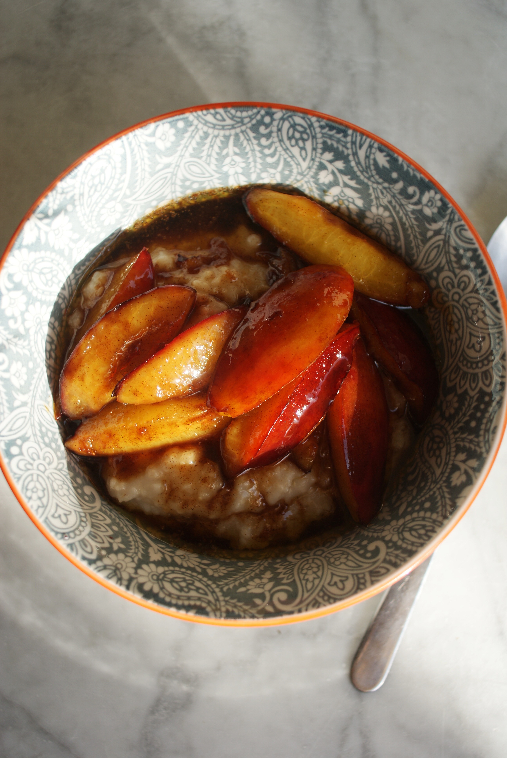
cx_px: 254
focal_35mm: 42
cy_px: 379
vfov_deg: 46.3
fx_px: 885
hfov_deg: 32.0
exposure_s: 1/400
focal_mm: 28
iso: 100
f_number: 4
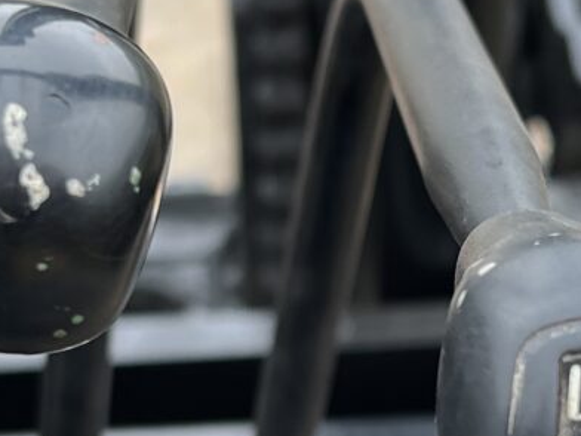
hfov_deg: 14.5
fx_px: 2283
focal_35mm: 136
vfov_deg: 10.9
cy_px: 363
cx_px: 350
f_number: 1.5
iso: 40
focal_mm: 5.7
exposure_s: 1/167
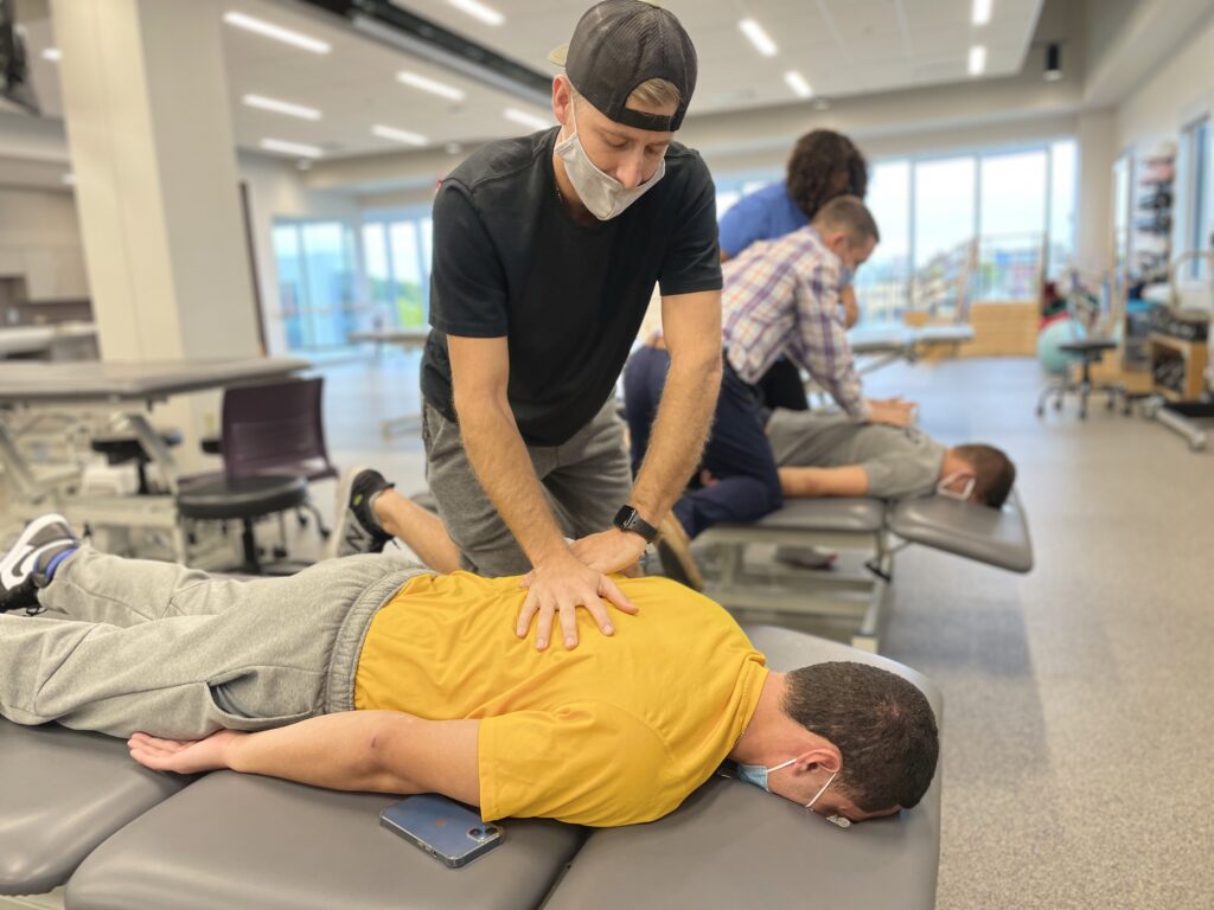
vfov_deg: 53.1
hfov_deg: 67.3
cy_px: 455
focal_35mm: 26
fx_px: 912
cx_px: 607
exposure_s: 1/60
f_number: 1.6
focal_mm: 4.2
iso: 80
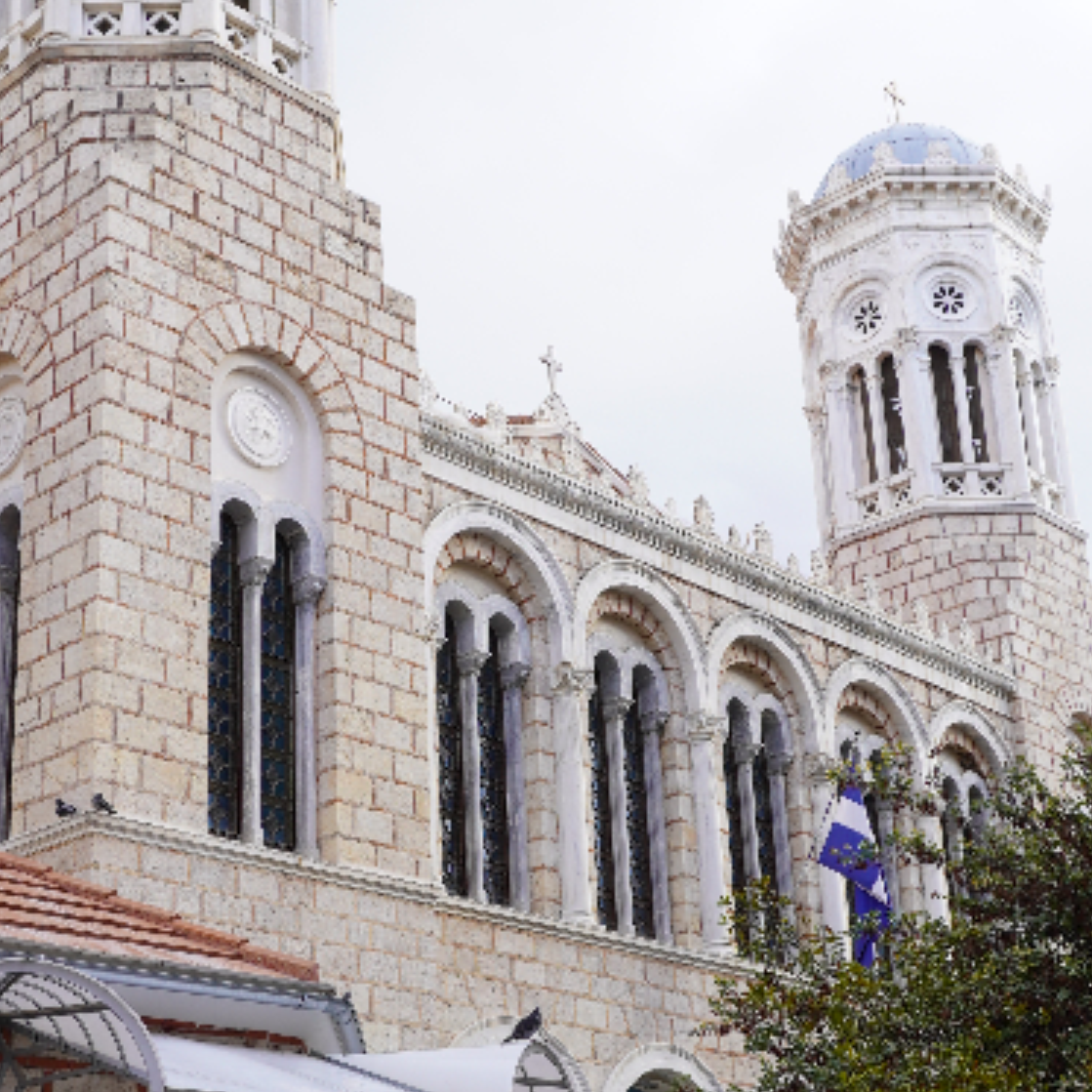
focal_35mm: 58
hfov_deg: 29.5
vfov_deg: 29.2
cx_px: 501
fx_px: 2070
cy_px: 776
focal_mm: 16
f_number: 5
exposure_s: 1/100
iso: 100
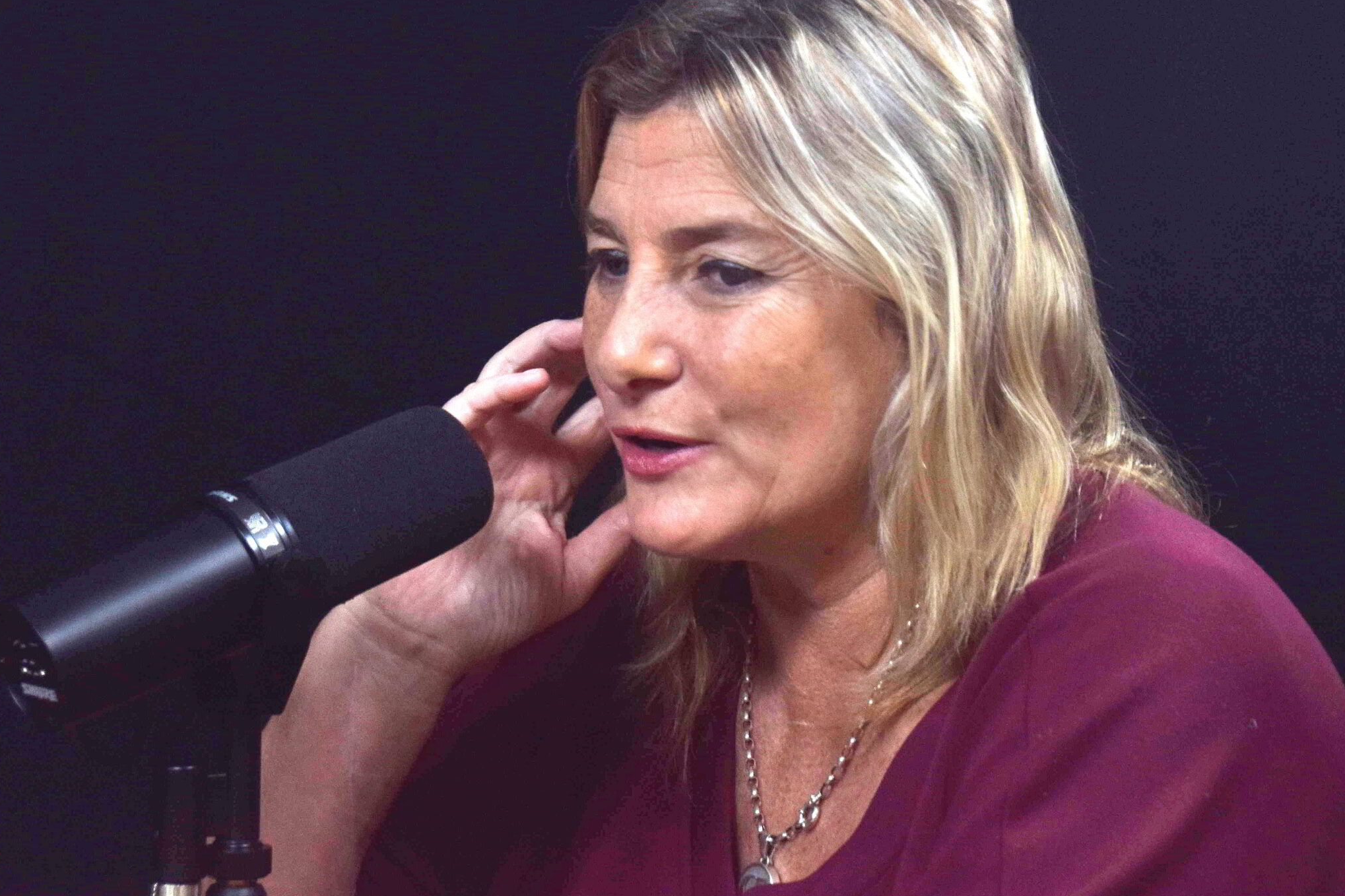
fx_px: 5491
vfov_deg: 9.3
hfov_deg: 14.0
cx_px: 677
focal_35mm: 147
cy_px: 350
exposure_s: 1/80
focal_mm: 78
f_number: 5.6
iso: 400
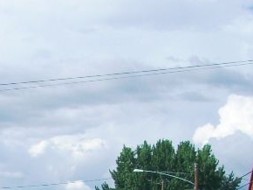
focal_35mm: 105
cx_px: -53
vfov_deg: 13.5
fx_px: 767
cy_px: 252
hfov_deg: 17.8
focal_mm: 7.9
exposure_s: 1/500
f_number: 5.6
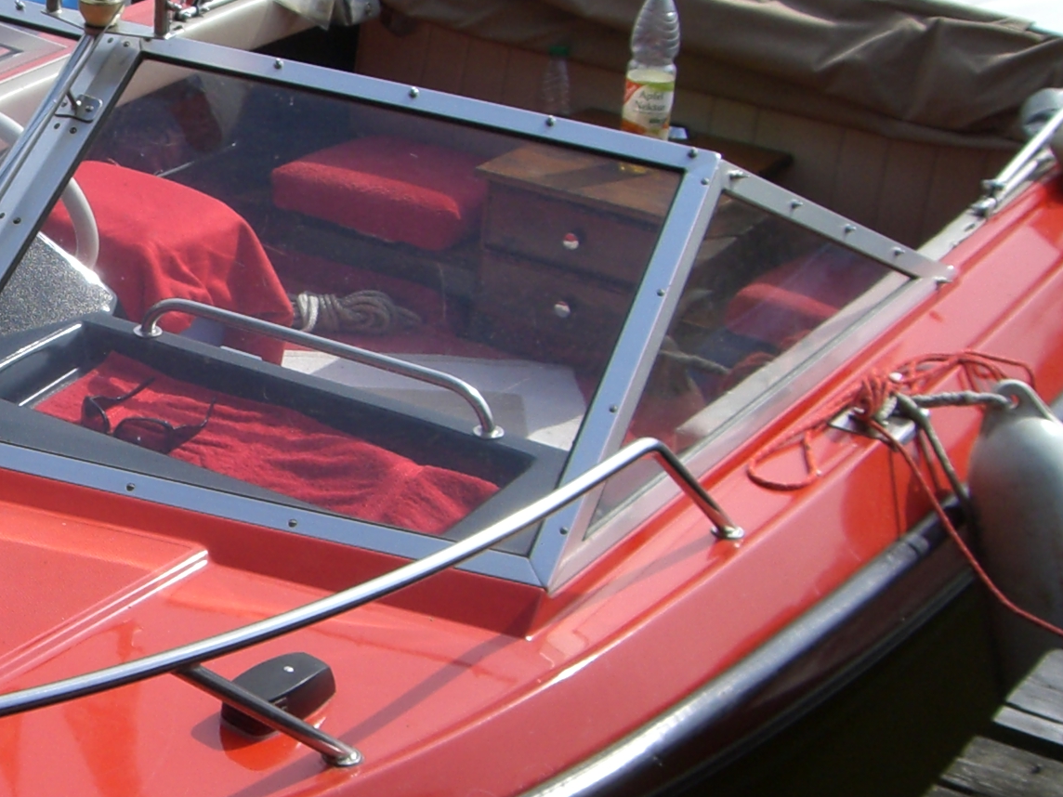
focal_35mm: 85
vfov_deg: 17.3
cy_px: 482
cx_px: 4
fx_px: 2610
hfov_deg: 22.2
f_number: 4.3
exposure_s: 1/640
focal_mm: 6.2
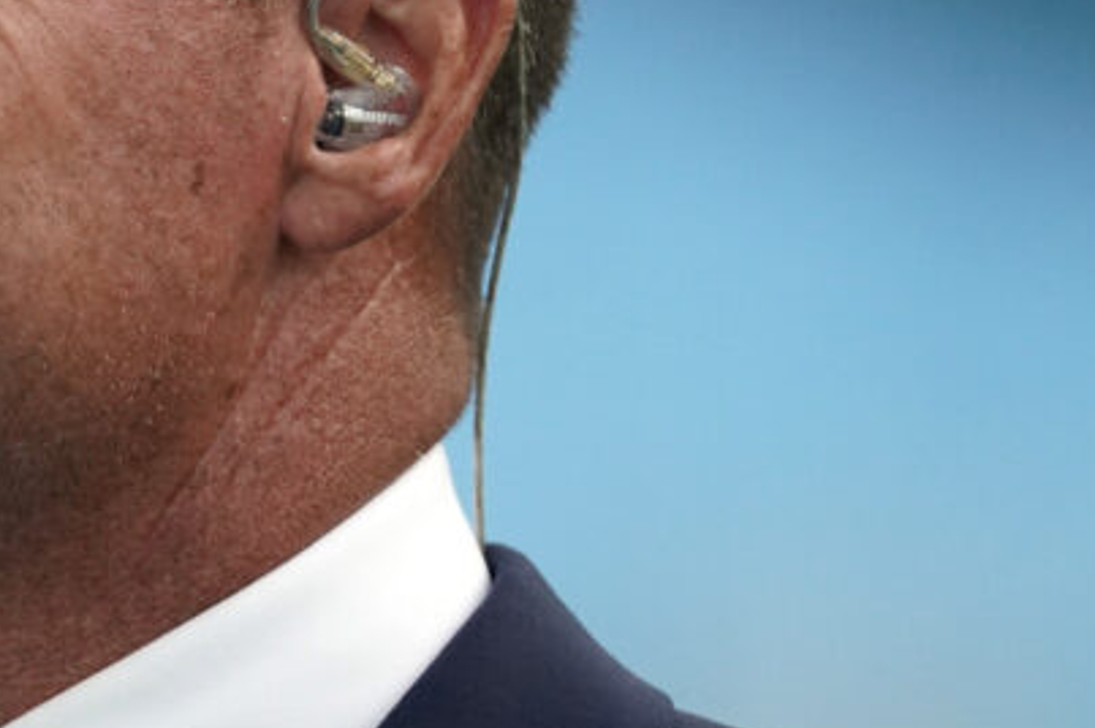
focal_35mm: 2137
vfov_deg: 0.6
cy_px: 197
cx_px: -217
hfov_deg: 1.0
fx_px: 64946
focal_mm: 840
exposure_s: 1/1000
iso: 1600
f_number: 5.6
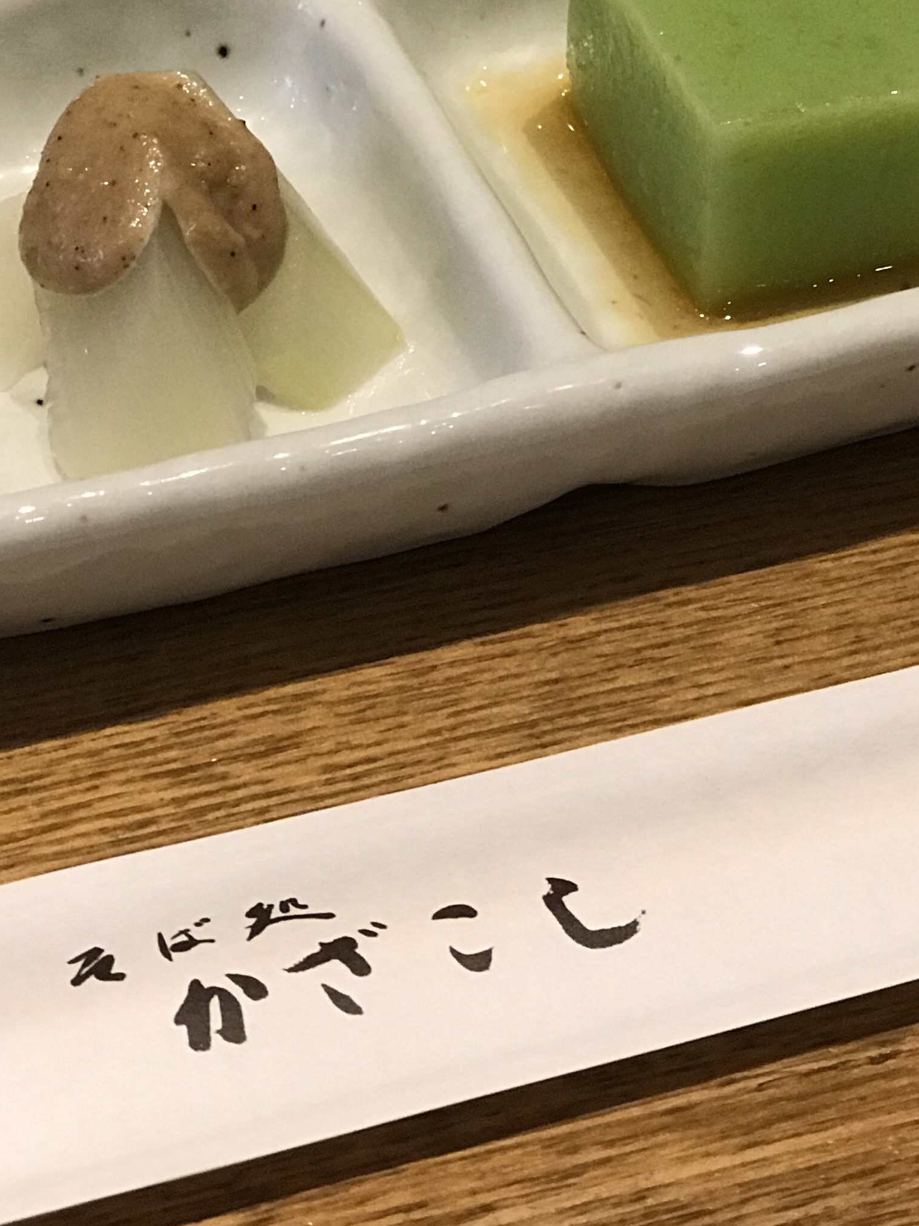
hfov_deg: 13.0
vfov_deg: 17.4
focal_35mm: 113
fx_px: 4001
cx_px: 734
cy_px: 365
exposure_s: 1/60
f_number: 2.8
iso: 320
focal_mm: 6.6
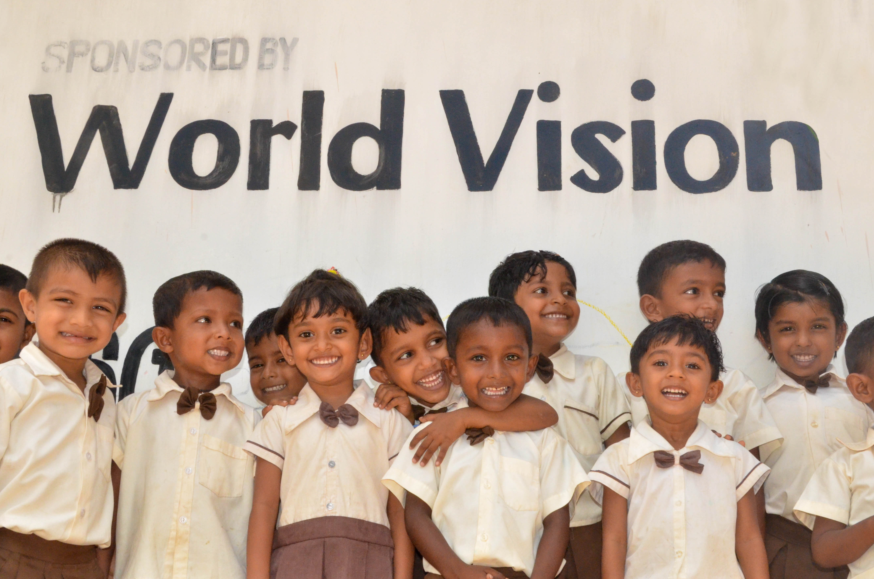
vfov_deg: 31.3
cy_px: 317
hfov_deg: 45.9
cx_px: 429
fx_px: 1031
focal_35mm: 43
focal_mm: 25
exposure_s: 1/250
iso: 2500
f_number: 18
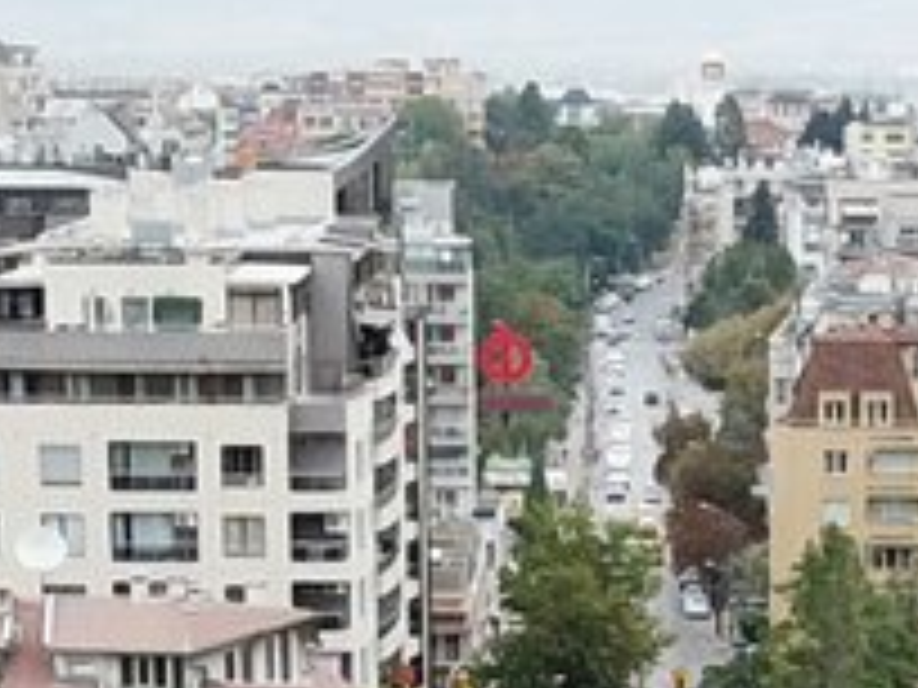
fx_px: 5410
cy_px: 1569
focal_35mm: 204
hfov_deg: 9.6
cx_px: 918
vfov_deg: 6.9
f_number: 2.2
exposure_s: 1/342
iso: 100
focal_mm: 4.73
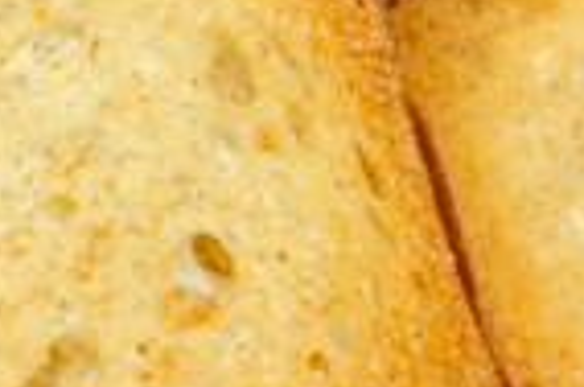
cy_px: 585
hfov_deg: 3.7
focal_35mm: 541
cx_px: 2007
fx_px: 8757
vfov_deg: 2.5
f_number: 16
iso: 200
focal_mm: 50
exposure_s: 1/125
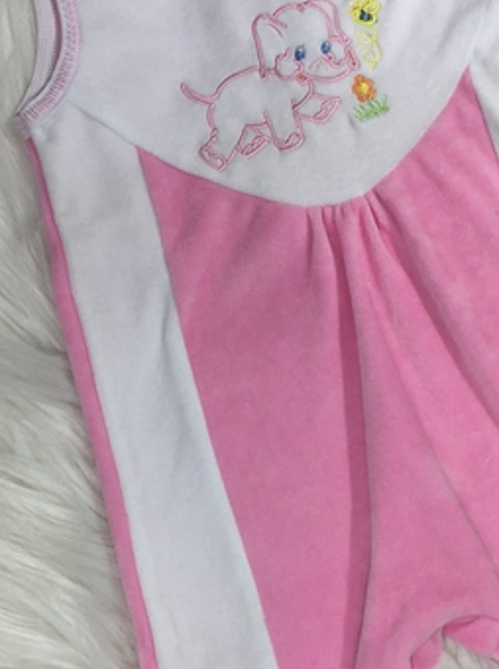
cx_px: 381
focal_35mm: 62
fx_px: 1195
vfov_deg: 31.1
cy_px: 415
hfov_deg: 23.3
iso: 25
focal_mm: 4.15
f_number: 2.2
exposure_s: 1/50
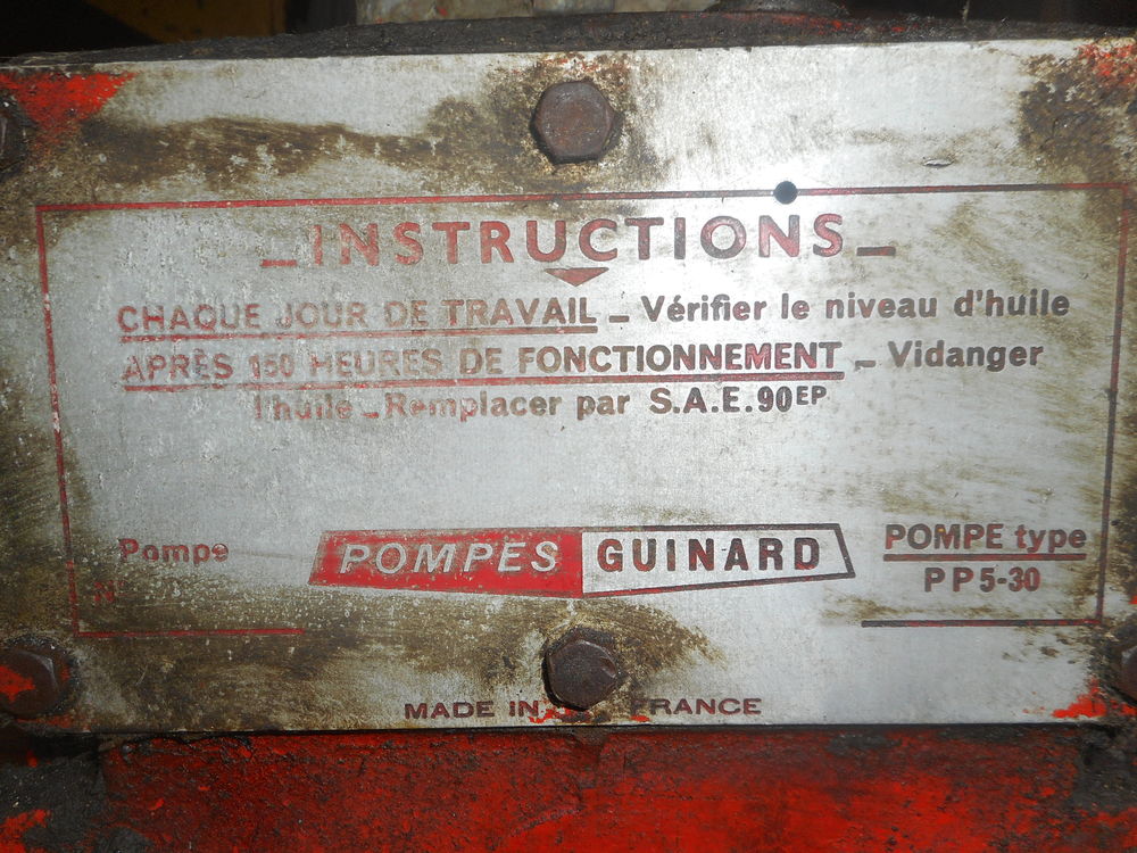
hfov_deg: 69.4
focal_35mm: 25
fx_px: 821
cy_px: 426
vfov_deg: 54.9
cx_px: 568
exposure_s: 1/25
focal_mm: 4.5
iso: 80
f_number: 3.7
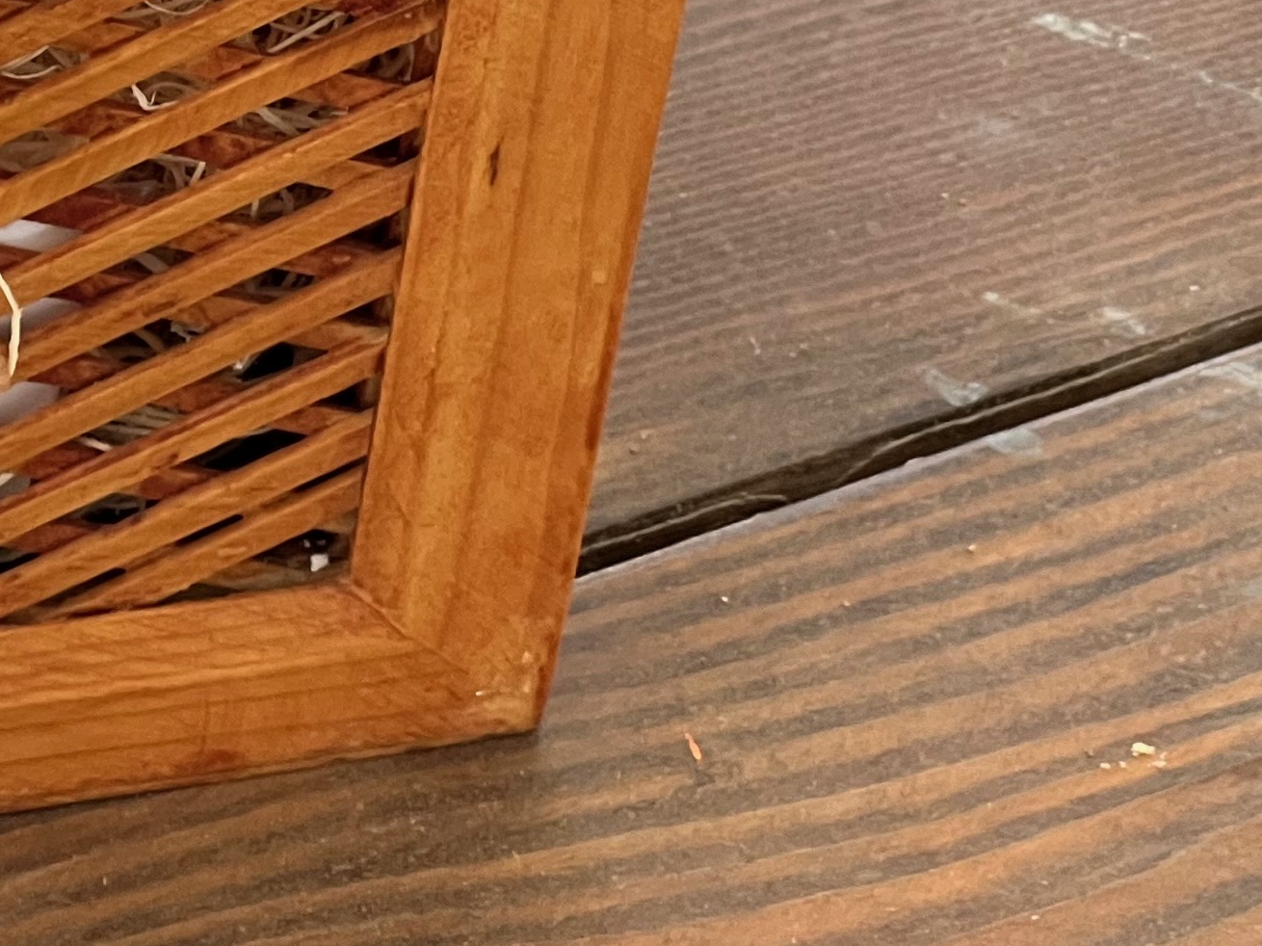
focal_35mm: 237
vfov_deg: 6.2
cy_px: -483
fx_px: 8639
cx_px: -657
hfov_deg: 8.2
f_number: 2.8
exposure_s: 1/99
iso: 100
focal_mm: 9
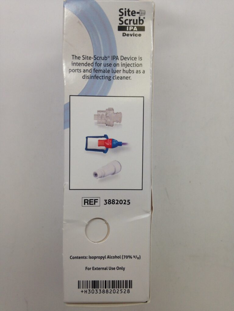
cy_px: 156
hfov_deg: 42.9
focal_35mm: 33
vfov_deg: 55.4
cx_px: 117
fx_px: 297
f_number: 2.4
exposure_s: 1/60
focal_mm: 4.12
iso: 50
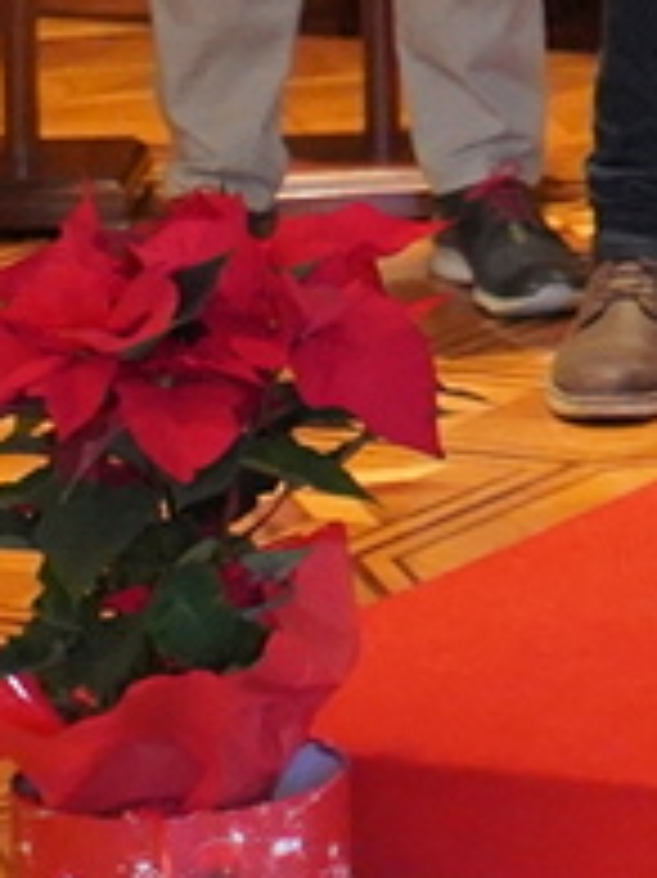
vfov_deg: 7.0
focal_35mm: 279
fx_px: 7068
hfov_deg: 4.9
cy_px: -455
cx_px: 2372
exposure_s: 1/160
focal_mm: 35
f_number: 4
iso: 5000
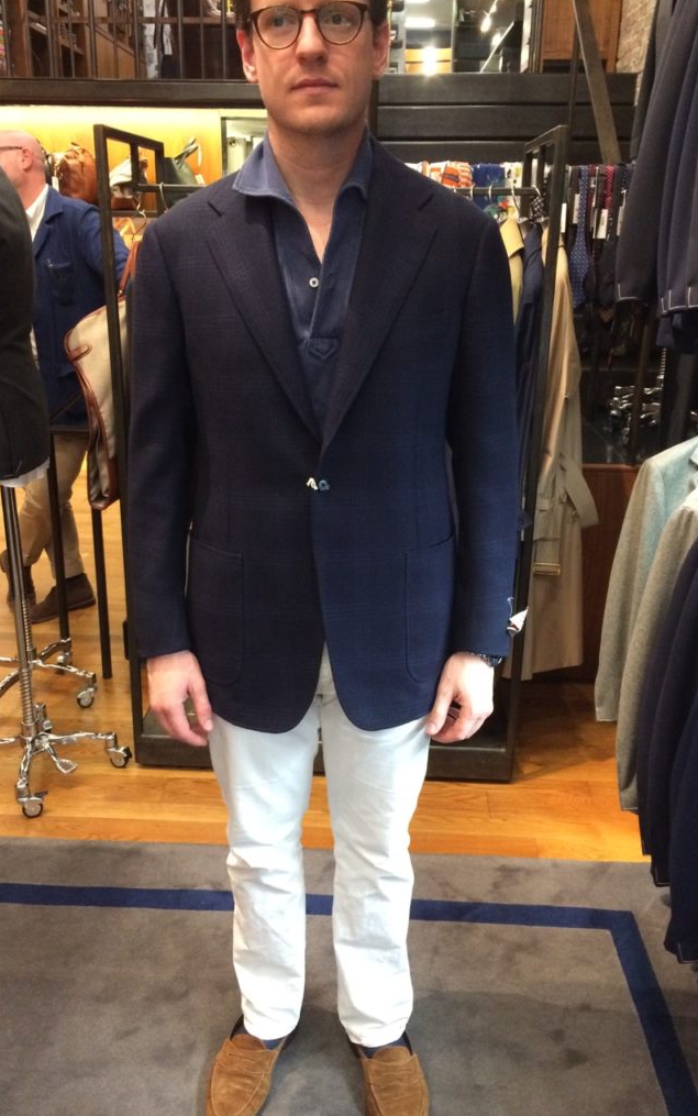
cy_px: 559
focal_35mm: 31
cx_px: 331
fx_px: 943
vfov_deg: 61.2
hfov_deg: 40.6
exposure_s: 1/30
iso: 320
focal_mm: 4.15
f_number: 2.2
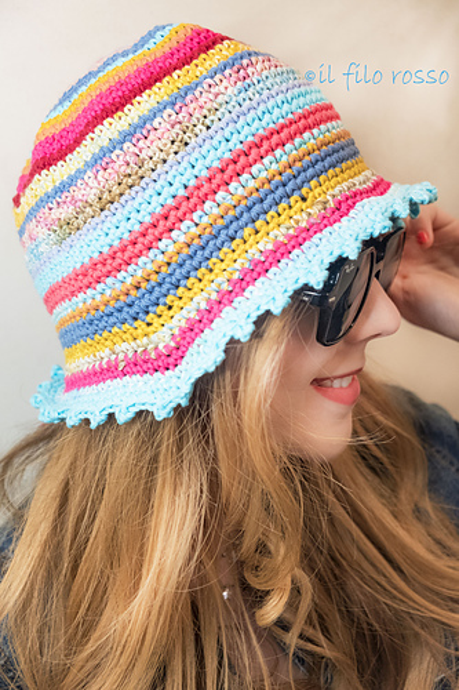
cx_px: 230
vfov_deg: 41.9
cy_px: 345
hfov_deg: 28.6
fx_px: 899
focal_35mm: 47
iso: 1600
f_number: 3.6
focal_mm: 31.5
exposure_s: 1/105
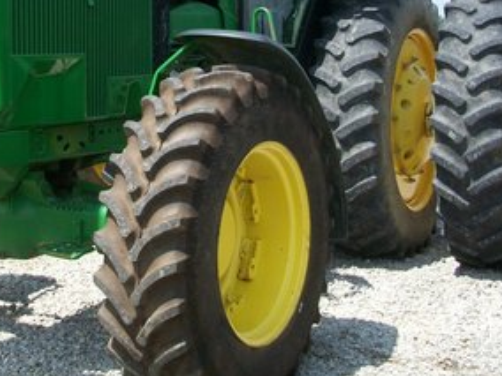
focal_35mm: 67
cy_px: 48
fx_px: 972
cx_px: 141
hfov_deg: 28.6
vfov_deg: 21.5
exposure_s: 1/640
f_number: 3.1
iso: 80
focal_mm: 6.3
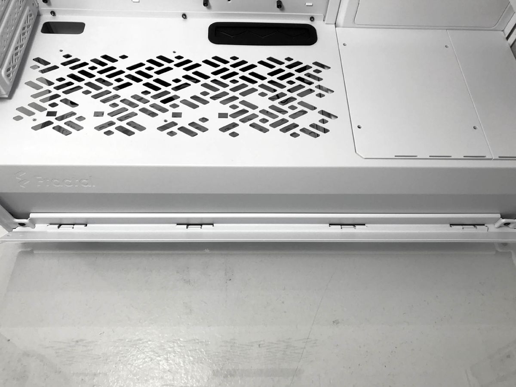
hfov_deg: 63.4
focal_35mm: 28
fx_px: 417
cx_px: 258
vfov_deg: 49.7
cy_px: 194
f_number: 1.8
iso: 32
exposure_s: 1/120
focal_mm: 3.99
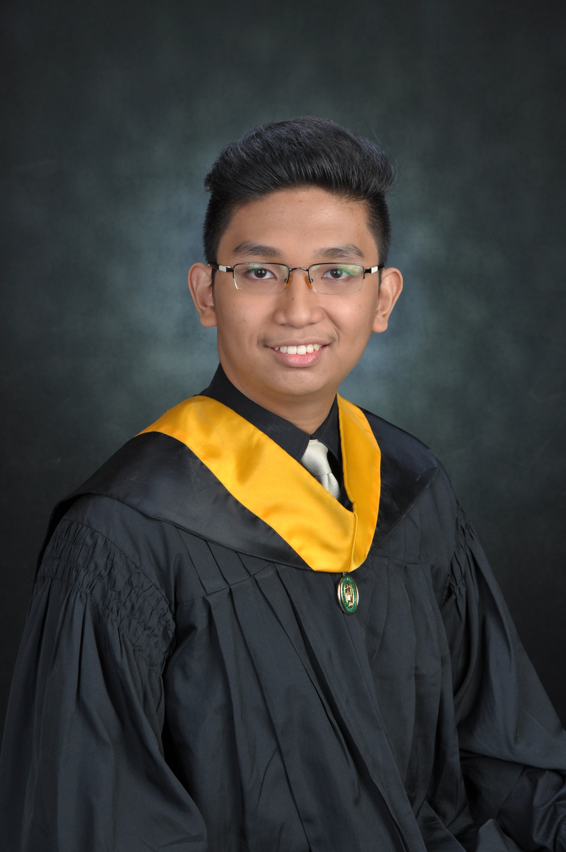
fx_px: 2341
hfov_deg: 13.8
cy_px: 426
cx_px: 283
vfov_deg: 20.6
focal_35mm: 99
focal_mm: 66
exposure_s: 1/60
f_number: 8
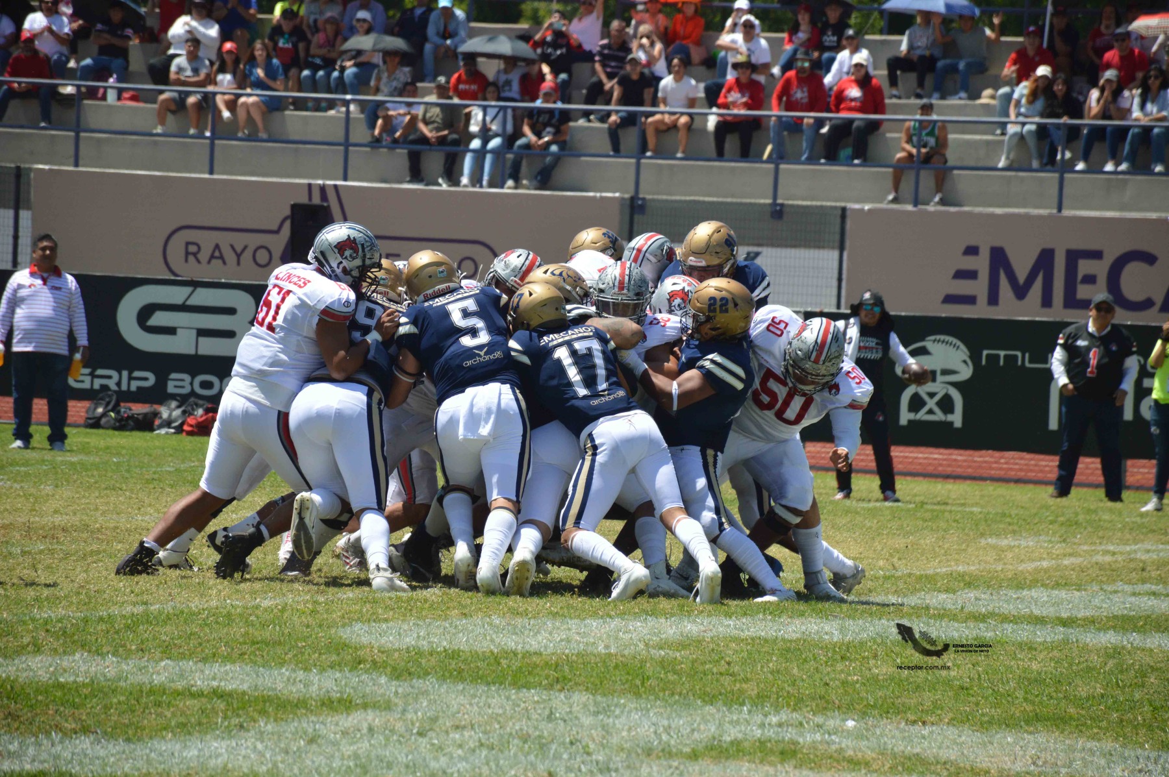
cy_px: 388
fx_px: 6813
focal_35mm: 210
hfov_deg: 9.8
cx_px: 584
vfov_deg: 6.5
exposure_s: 1/1600
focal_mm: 140
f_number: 5.6
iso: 400
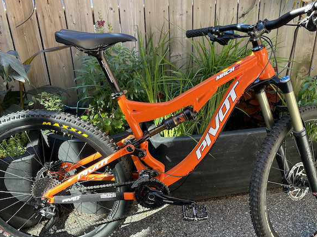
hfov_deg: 51.3
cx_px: 173
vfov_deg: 39.5
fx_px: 330
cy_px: 141
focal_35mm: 36
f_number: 1.6
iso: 40
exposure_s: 1/121
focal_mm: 5.1
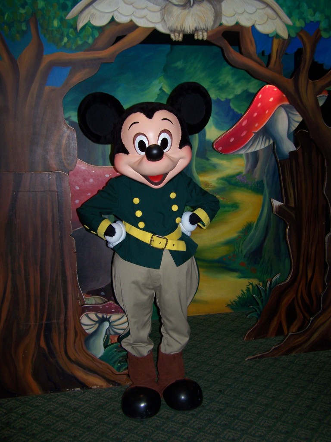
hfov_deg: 37.7
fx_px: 484
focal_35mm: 38
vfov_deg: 49.0
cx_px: 166
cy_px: 221
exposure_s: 1/60
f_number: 2.8
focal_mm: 6.3
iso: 80
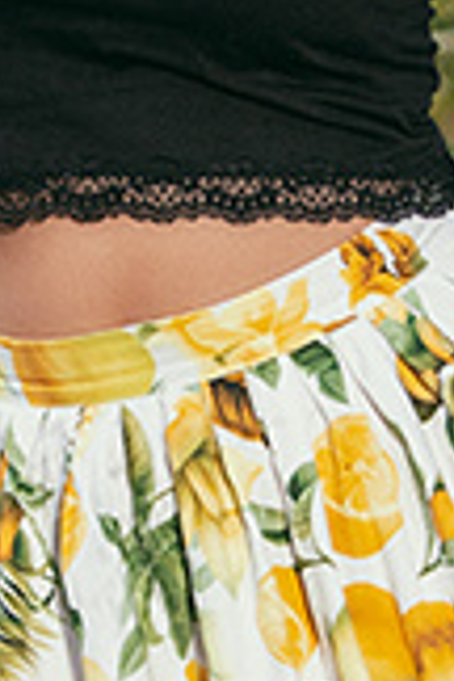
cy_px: 652
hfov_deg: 2.7
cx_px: 156
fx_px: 9458
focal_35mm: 500
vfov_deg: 4.1
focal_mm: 75
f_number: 3.2
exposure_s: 1/320
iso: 160
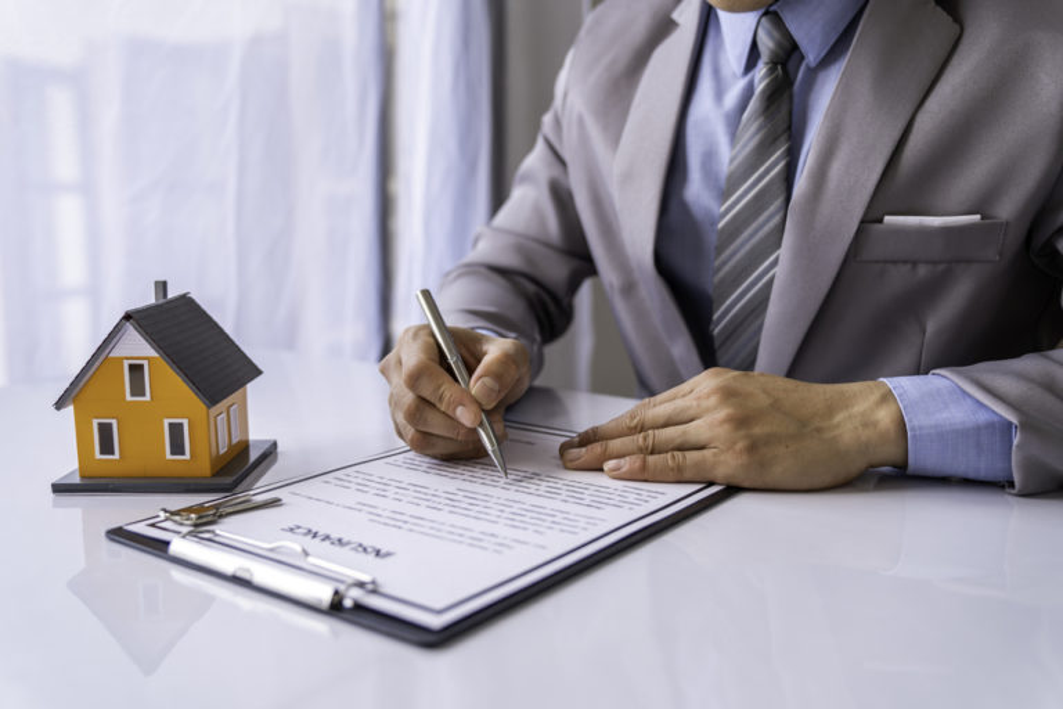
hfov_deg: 54.4
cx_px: 532
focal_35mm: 35
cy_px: 354
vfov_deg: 37.9
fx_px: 1033
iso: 100
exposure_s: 1/100
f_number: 3.2
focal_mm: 35
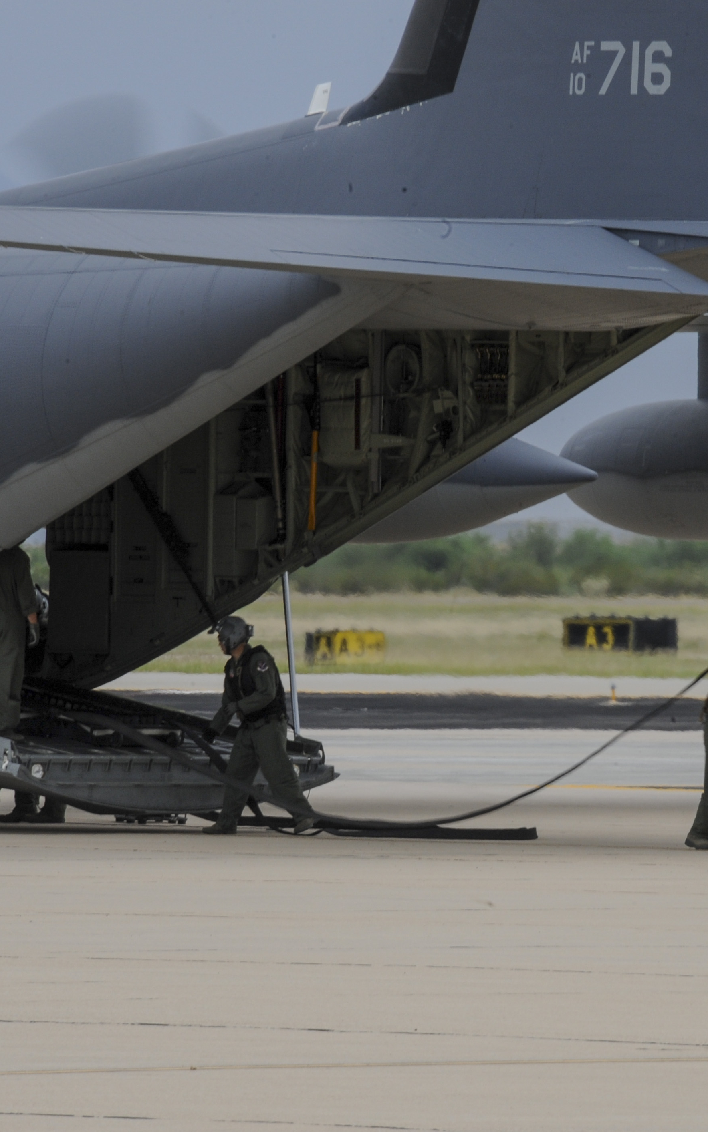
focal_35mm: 460
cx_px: 585
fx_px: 14201
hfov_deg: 2.9
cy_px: 565
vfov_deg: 4.6
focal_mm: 300
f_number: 25
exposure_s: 1/100
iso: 640
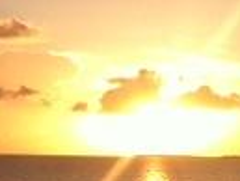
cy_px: 174
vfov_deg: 8.6
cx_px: 87
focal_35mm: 173
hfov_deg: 11.4
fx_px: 1201
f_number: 2.8
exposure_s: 1/909
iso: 80
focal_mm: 3.85
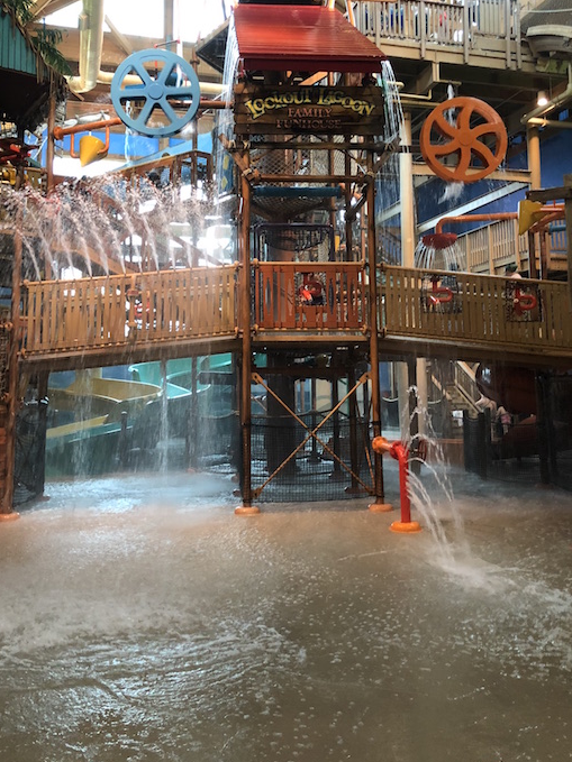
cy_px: 320
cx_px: 280
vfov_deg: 55.1
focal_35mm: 33
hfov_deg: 42.9
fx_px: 727
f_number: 1.8
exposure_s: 1/15
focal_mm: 4
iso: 80
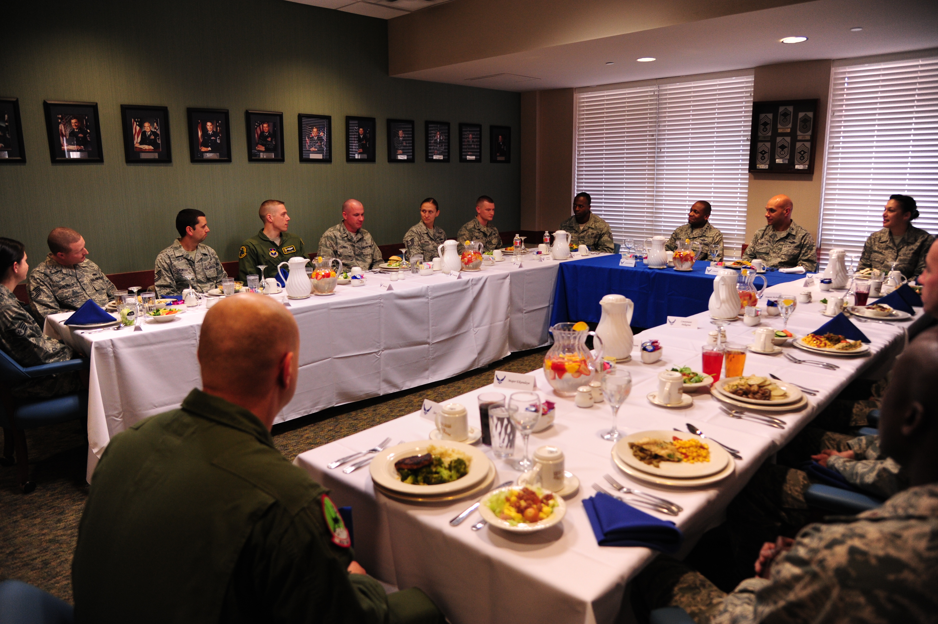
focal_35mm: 24
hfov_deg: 73.8
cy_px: 312
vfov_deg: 53.1
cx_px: 469
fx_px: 625
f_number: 4
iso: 1250
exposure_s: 1/80
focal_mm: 24
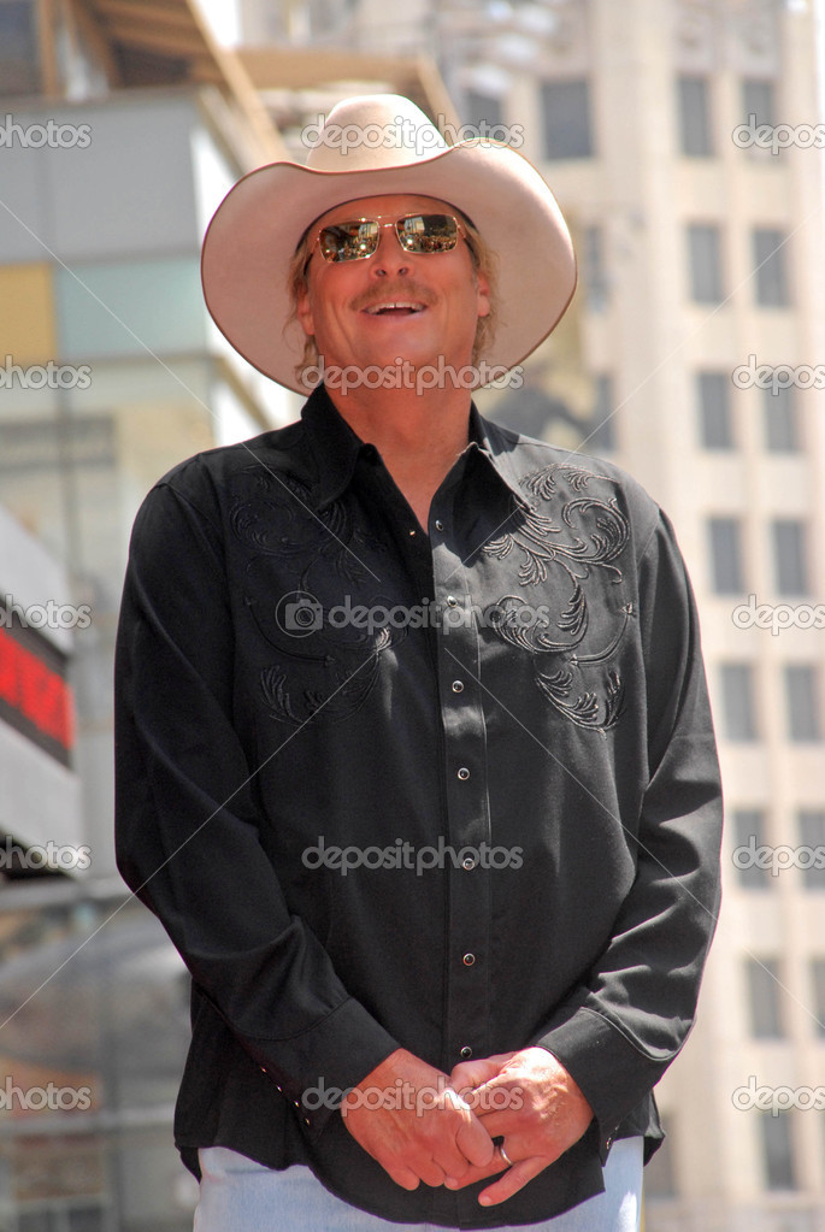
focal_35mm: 300
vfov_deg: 6.9
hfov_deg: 4.6
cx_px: 412
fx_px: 10280
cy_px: 616
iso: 400
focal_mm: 200
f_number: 8
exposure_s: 1/250
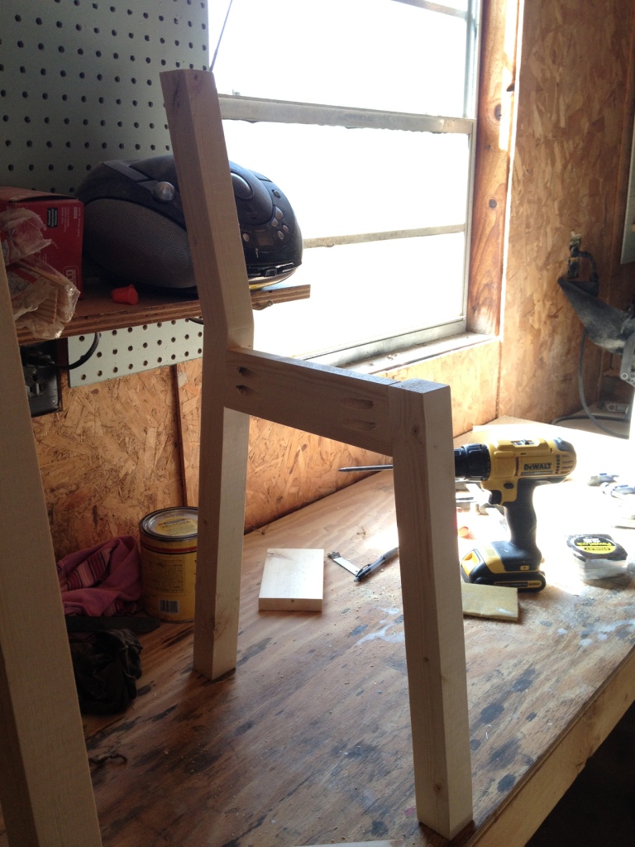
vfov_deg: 52.6
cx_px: 318
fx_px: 856
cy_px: 424
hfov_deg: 40.7
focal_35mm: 35
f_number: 2.4
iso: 80
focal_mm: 4.28
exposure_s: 1/120
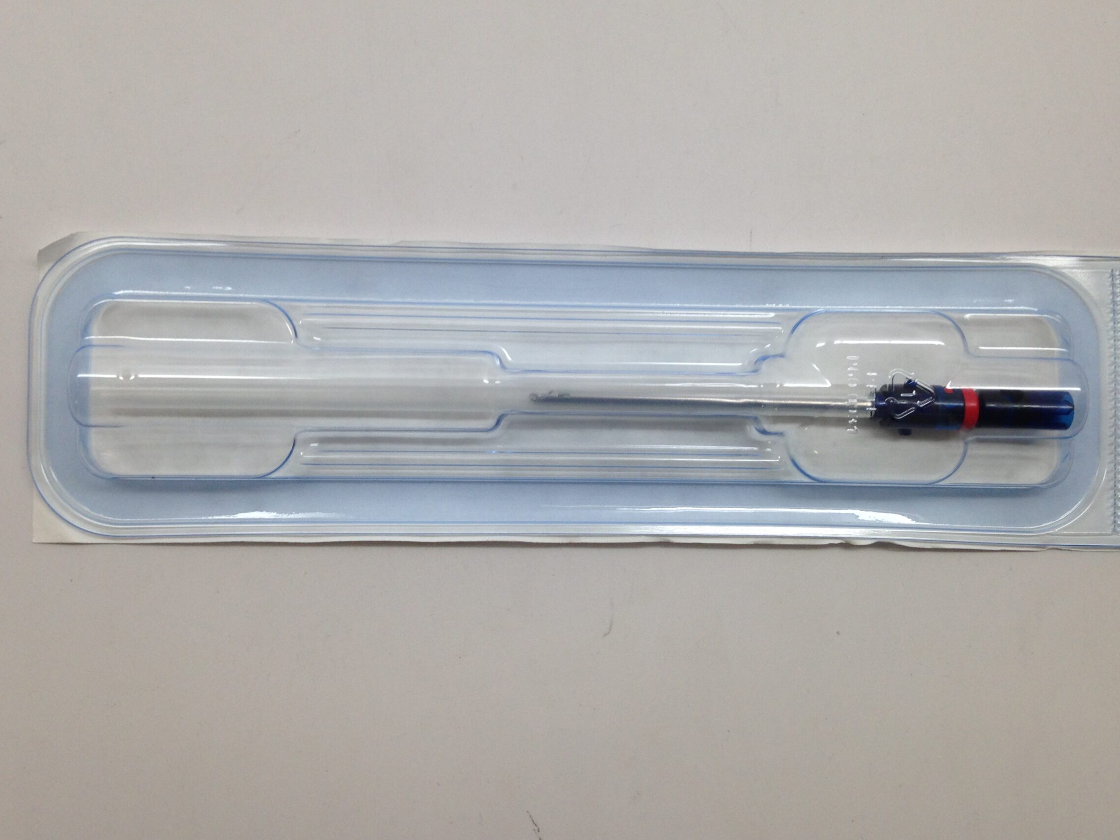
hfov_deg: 50.1
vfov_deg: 38.6
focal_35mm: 37
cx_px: 577
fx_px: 1197
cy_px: 377
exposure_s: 1/60
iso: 50
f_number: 2.4
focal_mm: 4.12
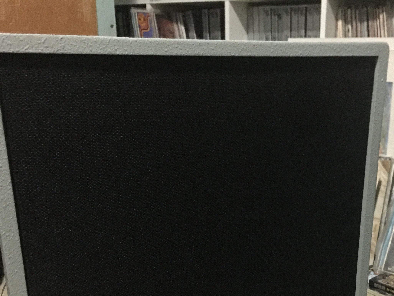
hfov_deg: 40.8
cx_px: 258
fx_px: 524
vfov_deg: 30.8
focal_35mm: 46
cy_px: 234
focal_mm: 4.15
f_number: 2.2
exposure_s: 1/4
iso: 320
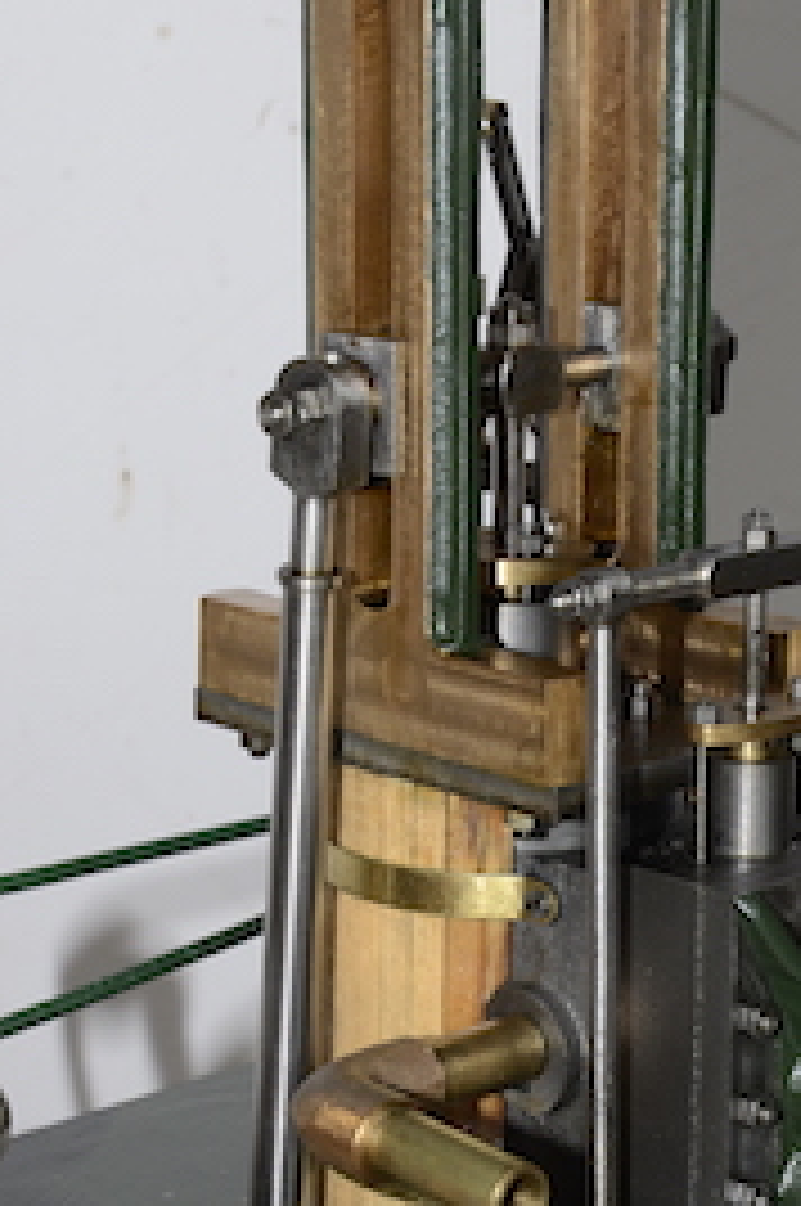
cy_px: 648
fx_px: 3814
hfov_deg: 12.0
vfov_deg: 18.0
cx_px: 590
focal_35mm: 114
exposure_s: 1/60
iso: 500
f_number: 14
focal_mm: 50
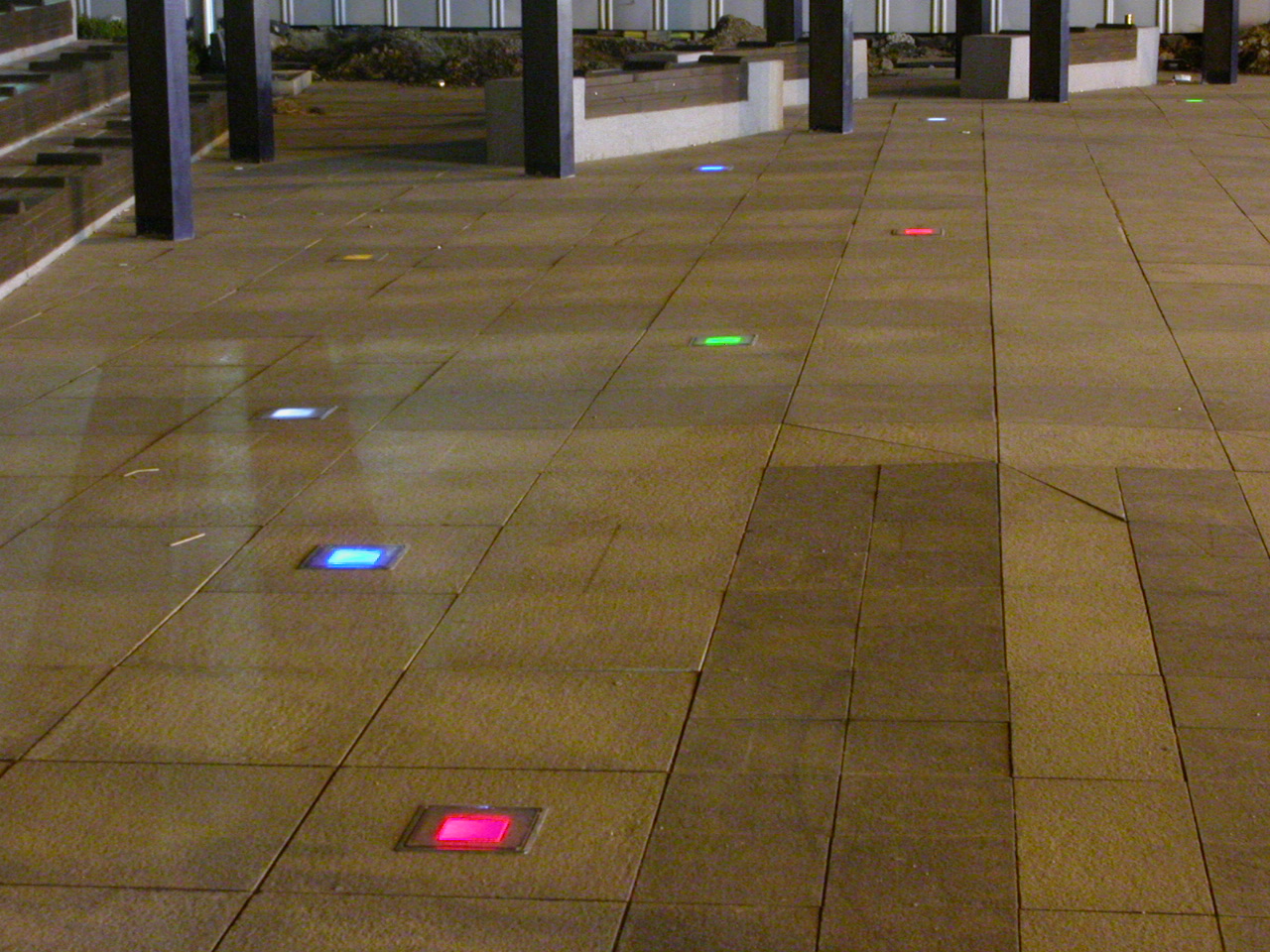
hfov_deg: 26.7
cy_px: 476
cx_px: 635
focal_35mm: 73
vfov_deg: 20.2
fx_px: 2678
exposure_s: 2
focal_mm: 11.1
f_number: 3.8
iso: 400
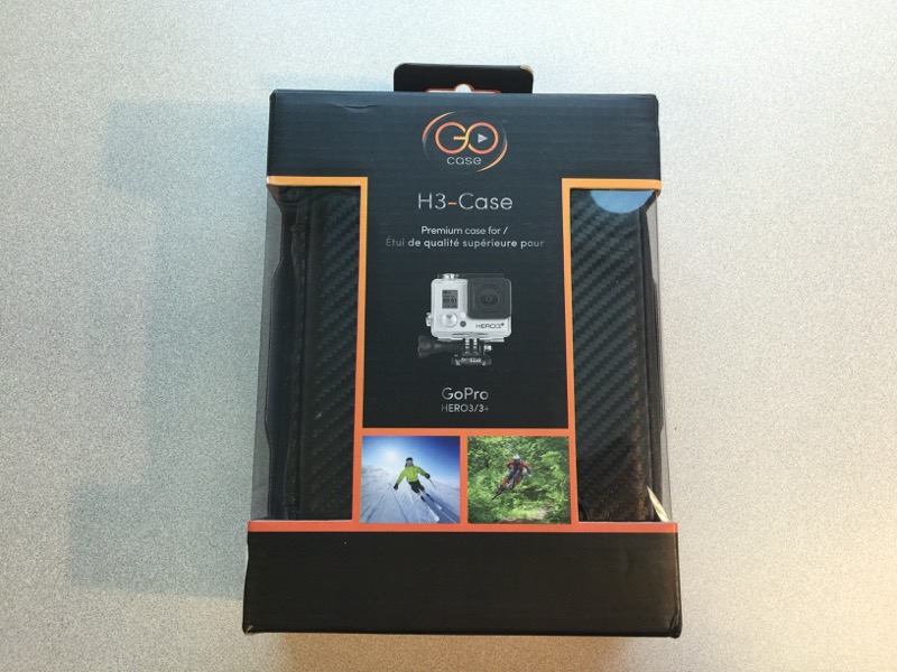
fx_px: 751
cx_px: 448
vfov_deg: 48.2
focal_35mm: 29
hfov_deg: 61.7
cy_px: 336
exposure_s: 1/40
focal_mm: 4.15
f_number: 2.2
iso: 32
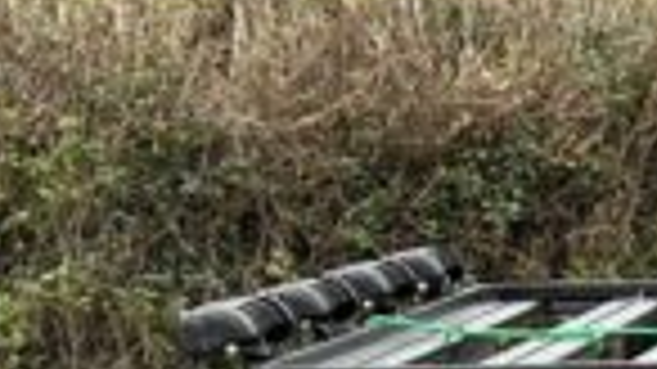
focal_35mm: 199
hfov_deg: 10.3
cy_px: 1098
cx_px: 1089
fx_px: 3466
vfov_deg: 5.7
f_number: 1.5
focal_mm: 5.7
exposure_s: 1/121
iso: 32
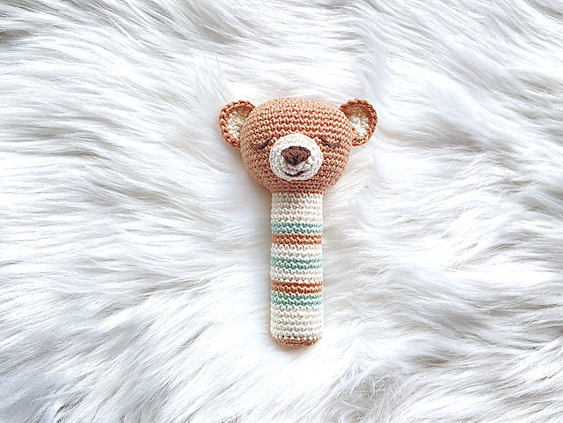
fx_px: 423
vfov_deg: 53.1
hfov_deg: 67.3
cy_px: 212
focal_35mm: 26
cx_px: 282
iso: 80
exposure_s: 1/111
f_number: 1.8
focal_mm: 4.25
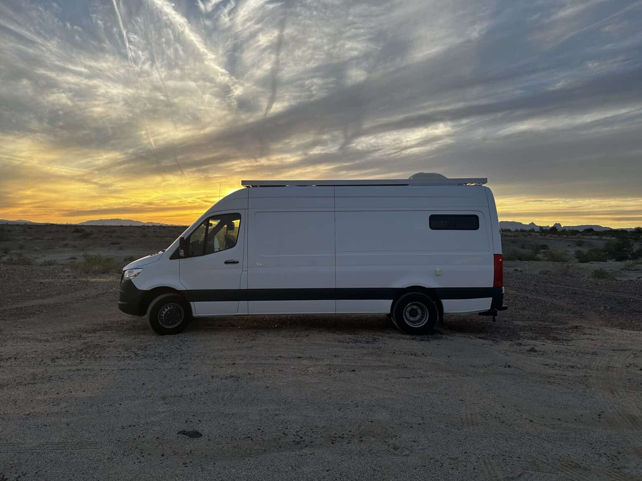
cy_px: 240
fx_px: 445
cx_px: 321
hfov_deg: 71.6
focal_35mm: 24
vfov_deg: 56.8
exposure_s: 1/1062
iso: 80
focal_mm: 6.86
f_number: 1.78
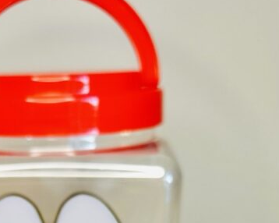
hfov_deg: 27.8
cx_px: 64
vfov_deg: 19.7
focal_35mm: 67
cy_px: 338
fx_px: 553
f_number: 1.78
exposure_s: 1/120
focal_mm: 6.86
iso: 64
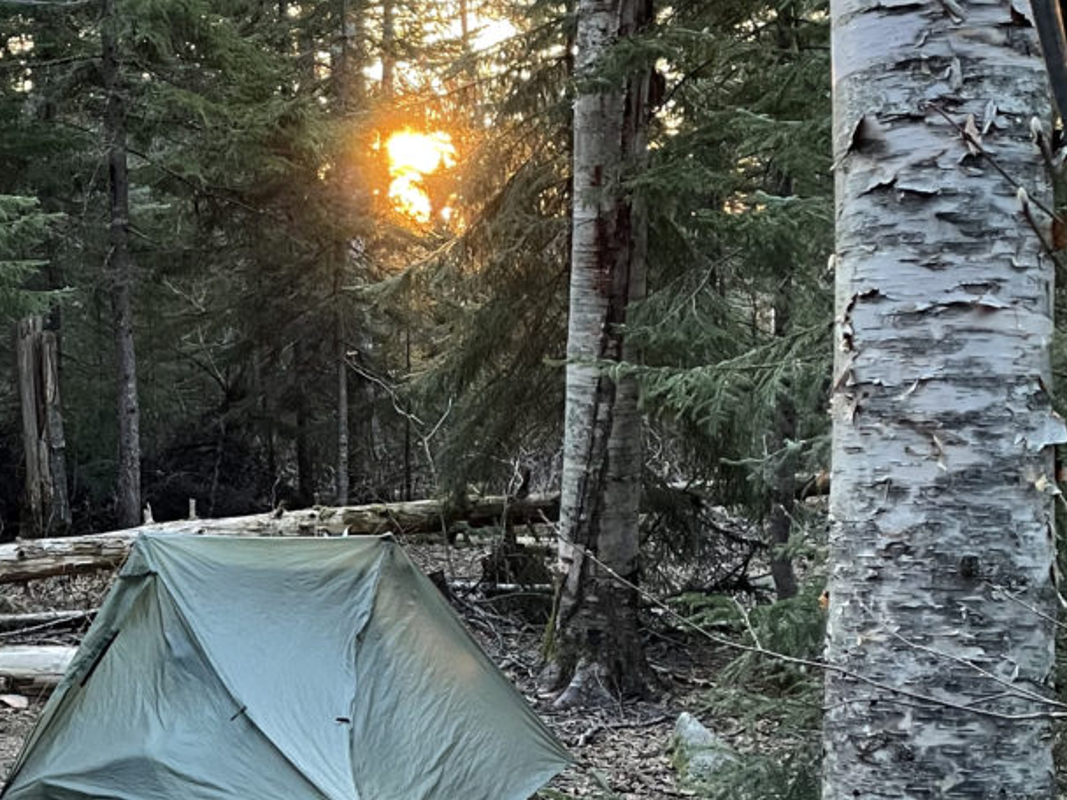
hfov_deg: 28.8
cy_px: 435
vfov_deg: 22.6
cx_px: 132
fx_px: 2004
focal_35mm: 65
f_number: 1.6
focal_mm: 4.2
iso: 200
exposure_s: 1/60
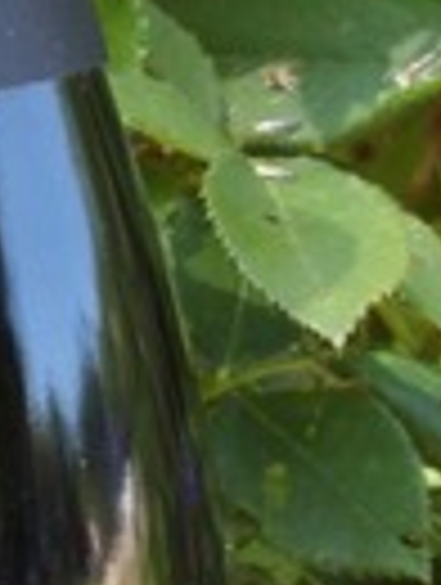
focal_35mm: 1021
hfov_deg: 1.5
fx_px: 17287
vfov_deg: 1.9
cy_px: 414
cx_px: -92
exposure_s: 1/59
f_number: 4.5
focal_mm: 39.8
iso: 200
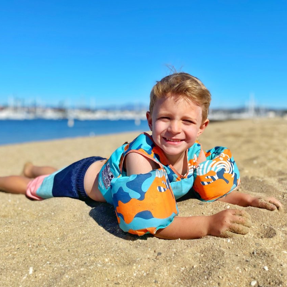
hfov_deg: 52.5
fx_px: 291
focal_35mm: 31
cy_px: 144
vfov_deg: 52.5
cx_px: 136
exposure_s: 1/4808
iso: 32
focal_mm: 4.25
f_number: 1.8
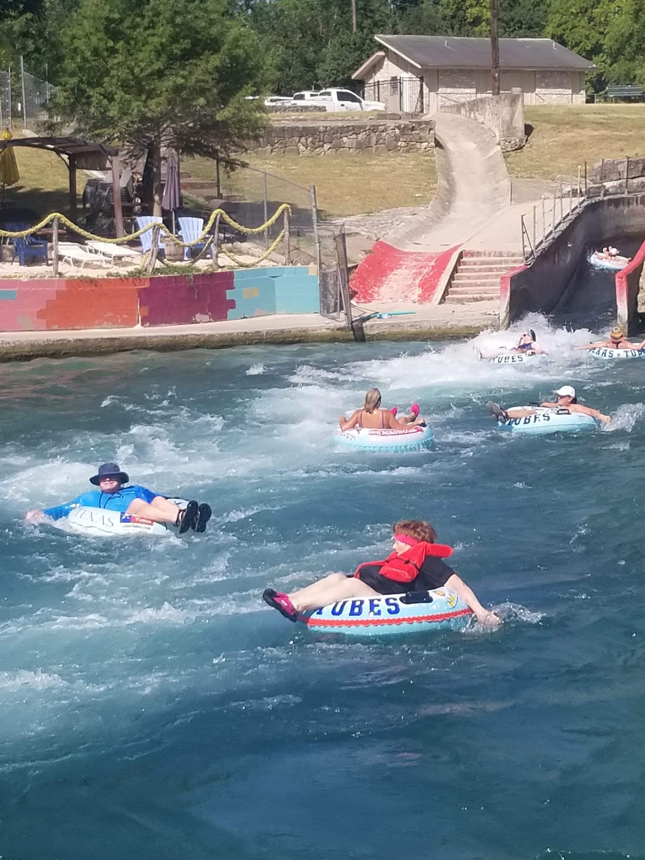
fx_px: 646
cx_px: 322
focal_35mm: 26
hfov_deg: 53.1
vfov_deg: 67.3
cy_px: 430
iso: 50
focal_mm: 4.25
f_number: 1.7
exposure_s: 1/2849
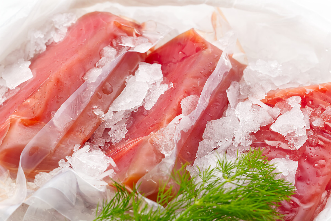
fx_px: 1242
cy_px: 110
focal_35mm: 135
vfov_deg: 10.2
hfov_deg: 15.2
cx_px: 166
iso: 100
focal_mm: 90
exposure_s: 1/200
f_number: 6.3
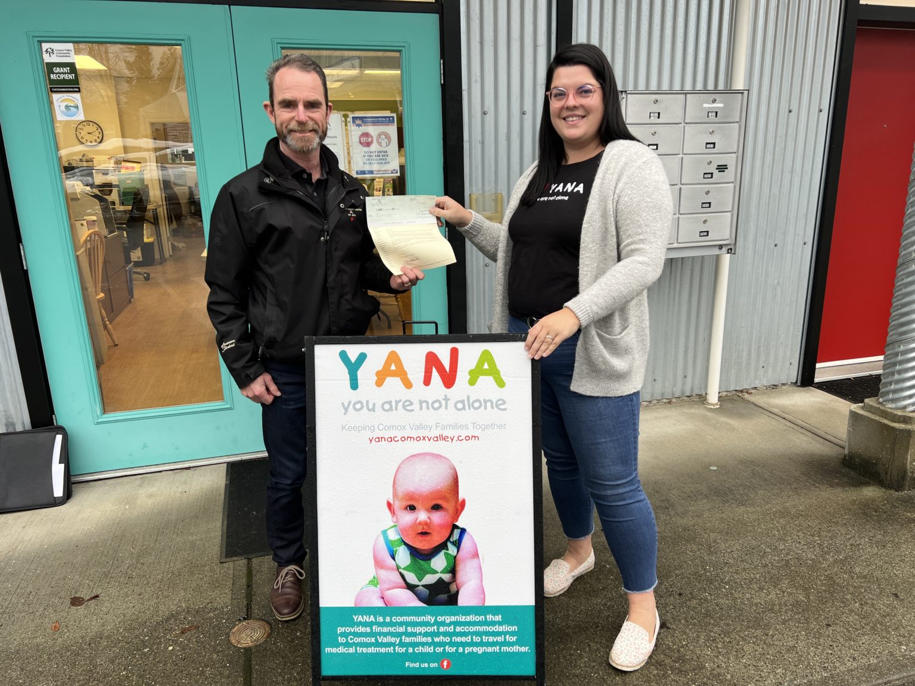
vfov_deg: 53.1
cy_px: 343
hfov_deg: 67.3
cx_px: 458
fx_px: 687
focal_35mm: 26
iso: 40
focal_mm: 5.7
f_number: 1.5
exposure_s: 1/121
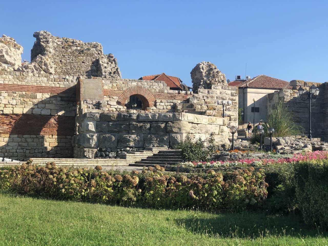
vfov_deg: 25.7
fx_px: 540
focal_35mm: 57
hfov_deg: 33.8
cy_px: 123
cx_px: 164
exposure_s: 1/649
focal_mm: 6.6
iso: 20
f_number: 2.8
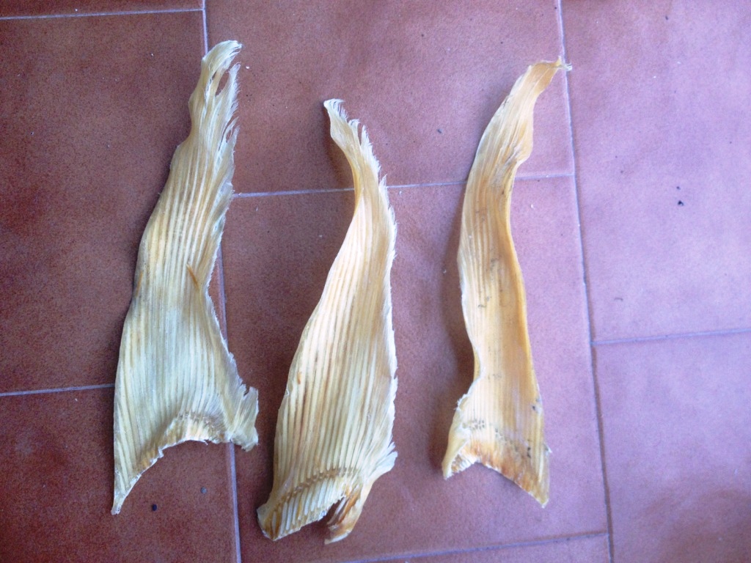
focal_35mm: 35
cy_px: 282
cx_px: 376
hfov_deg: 52.6
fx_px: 759
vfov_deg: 40.7
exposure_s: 1/120
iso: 80
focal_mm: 4.28
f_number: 2.4
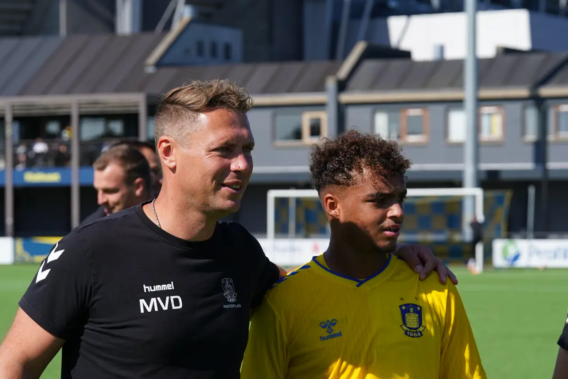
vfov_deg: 9.9
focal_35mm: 138
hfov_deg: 14.9
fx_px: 2177
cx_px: 284
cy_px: 190
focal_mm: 92
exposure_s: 1/1600
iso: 320
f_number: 6.3
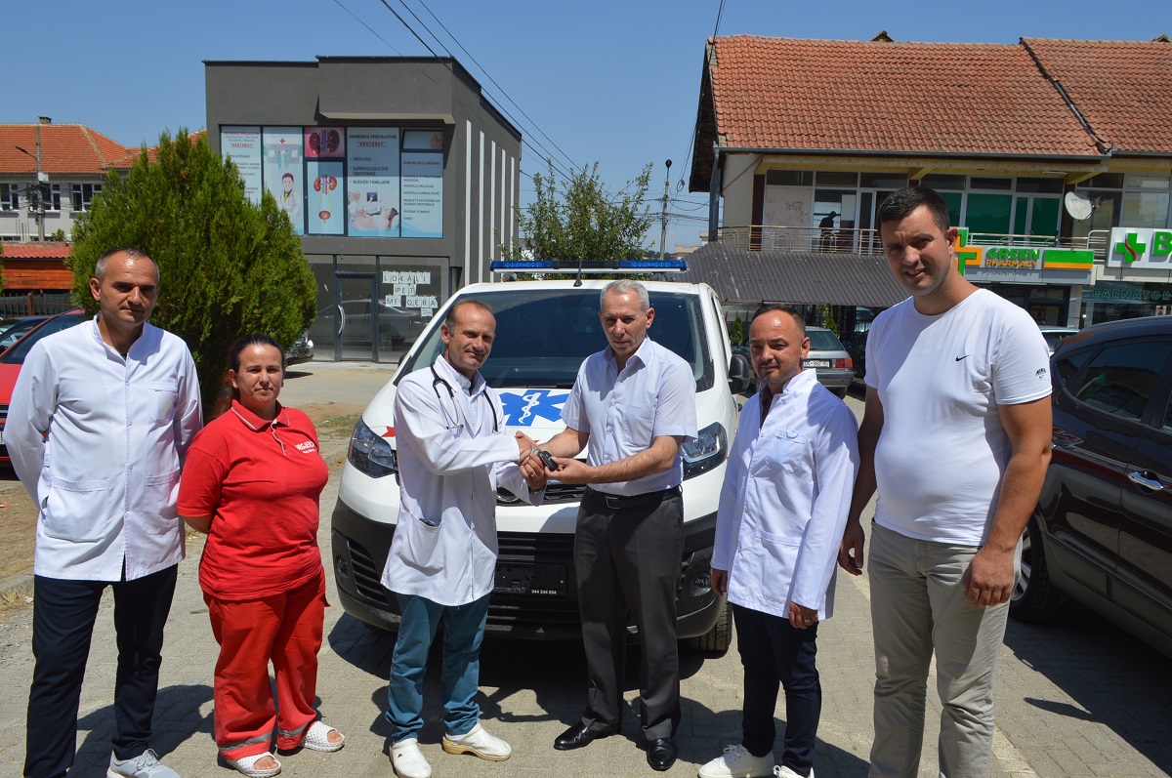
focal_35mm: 27
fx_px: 878
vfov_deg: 47.8
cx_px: 586
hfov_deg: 67.4
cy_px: 389
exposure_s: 1/320
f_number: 9
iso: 100
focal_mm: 18
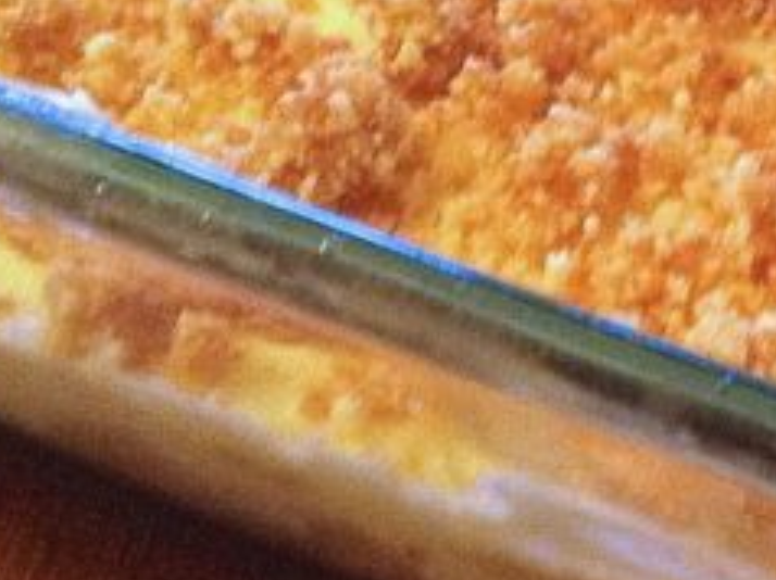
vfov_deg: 13.0
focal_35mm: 113
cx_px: 998
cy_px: 42
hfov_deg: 16.5
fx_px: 2531
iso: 400
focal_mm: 3.85
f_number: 2.8
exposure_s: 1/17
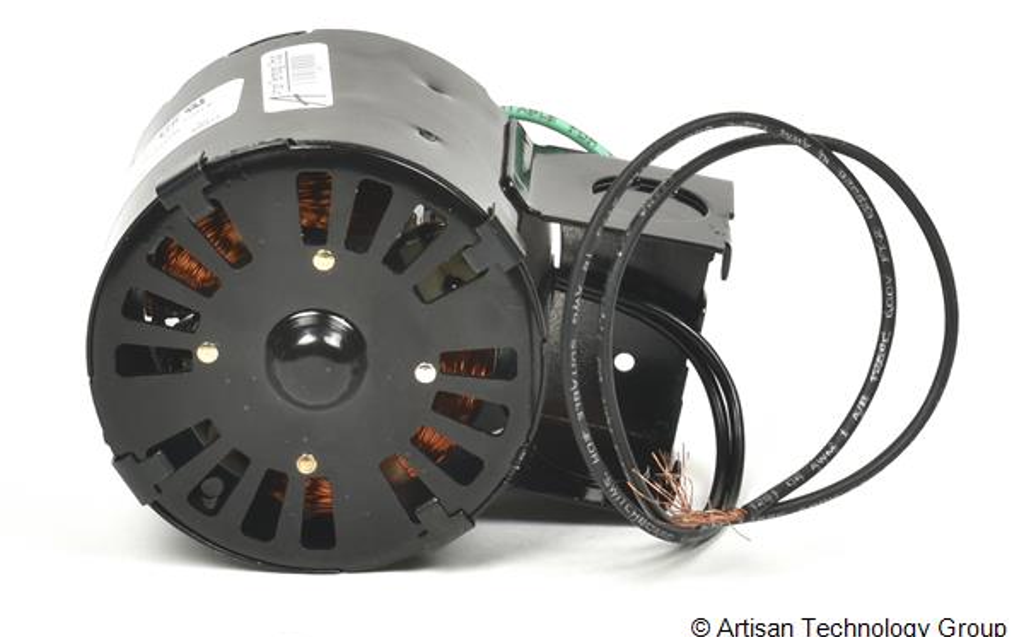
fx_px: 2347
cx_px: 510
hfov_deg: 24.5
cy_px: 304
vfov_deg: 15.4
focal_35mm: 85
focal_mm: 55
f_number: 13
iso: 200
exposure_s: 1/200
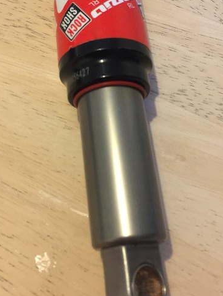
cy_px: 86
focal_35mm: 48
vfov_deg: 38.9
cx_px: 99
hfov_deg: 30.3
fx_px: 412
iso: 125
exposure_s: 1/10
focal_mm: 4.15
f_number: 2.2
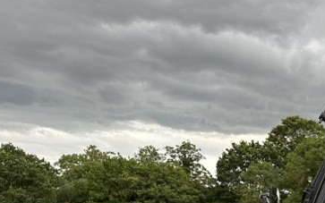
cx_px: 351
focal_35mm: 56
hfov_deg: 32.3
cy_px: 249
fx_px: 496
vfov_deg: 21.4
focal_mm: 6.86
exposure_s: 1/317
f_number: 1.78
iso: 80
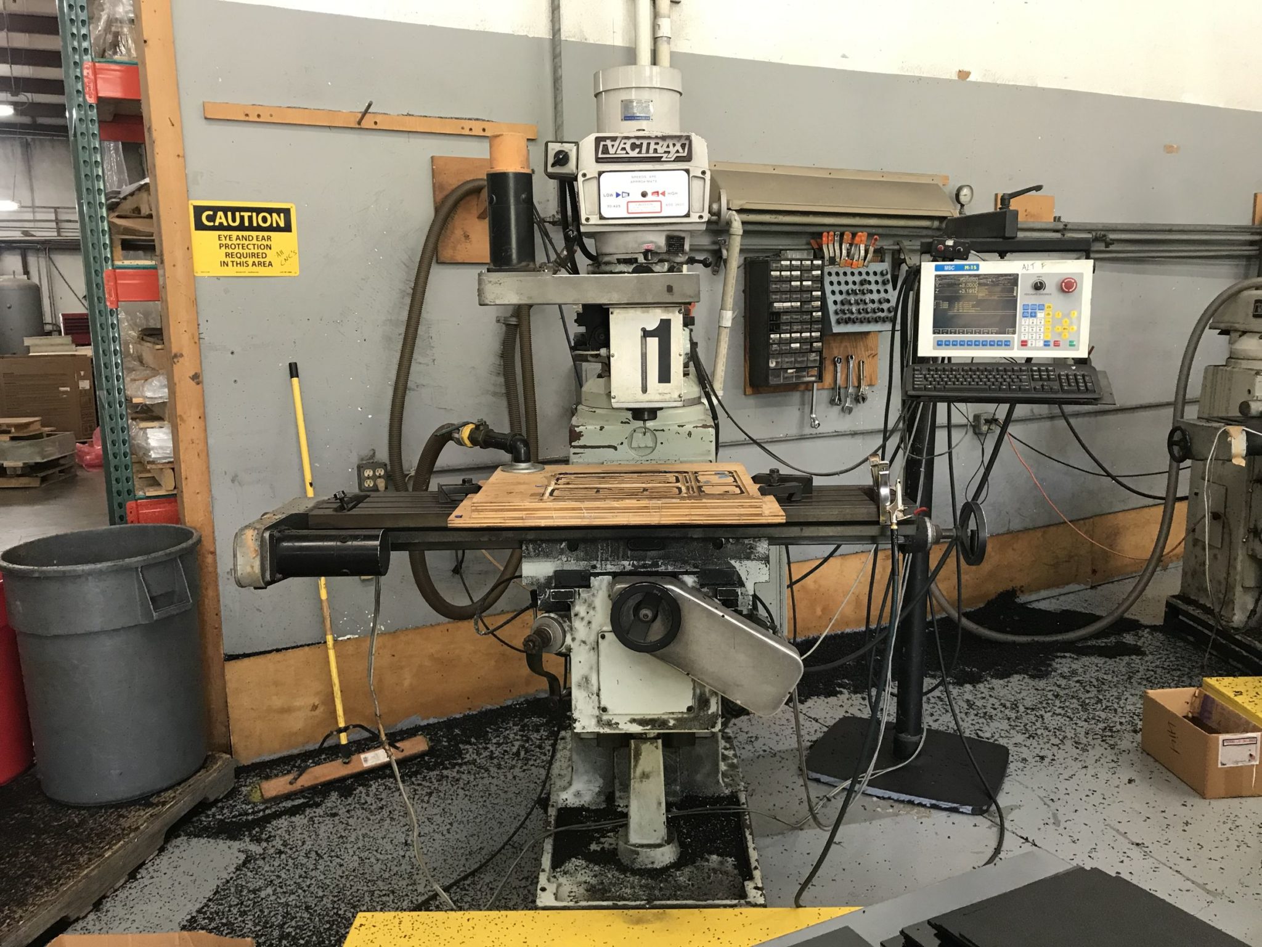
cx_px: 631
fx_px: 1021
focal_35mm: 28
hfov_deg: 63.4
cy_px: 474
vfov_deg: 49.7
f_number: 1.8
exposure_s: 1/17
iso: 40
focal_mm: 3.99
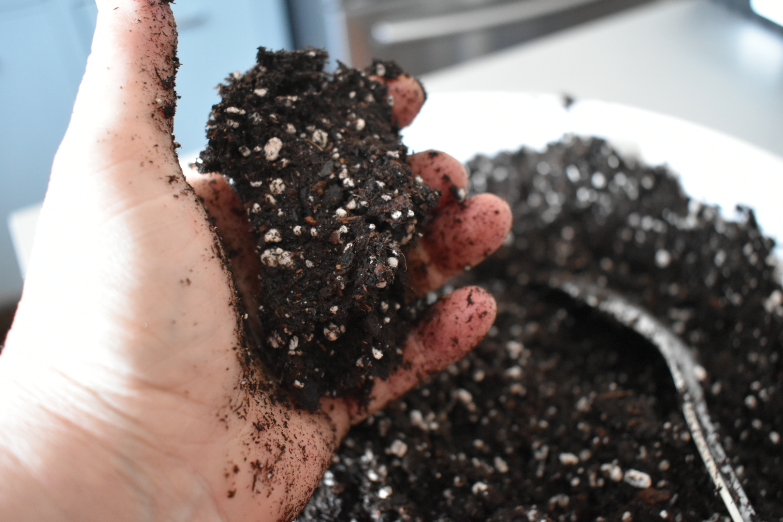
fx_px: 750
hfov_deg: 55.1
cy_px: 261
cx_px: 392
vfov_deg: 38.4
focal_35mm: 34
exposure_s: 1/50
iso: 3200
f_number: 3.8
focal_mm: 23
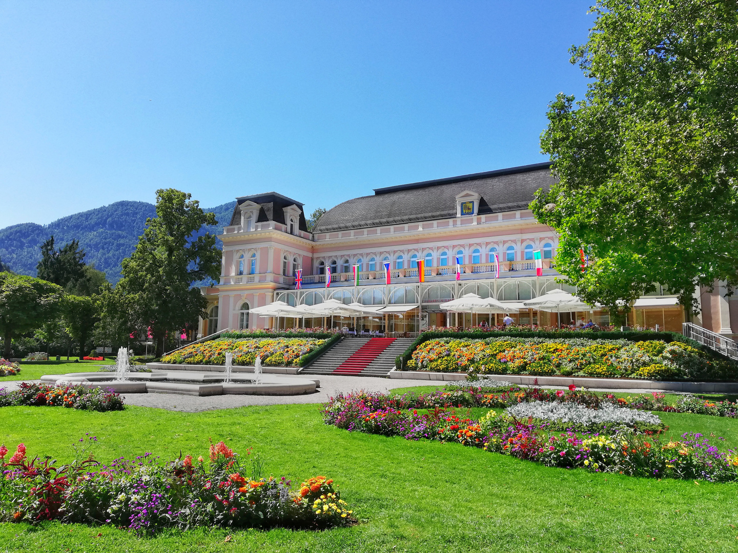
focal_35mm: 26
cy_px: 276
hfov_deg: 67.3
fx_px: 554
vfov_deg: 53.1
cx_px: 369
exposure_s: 1/689
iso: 50
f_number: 2.2
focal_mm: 3.81
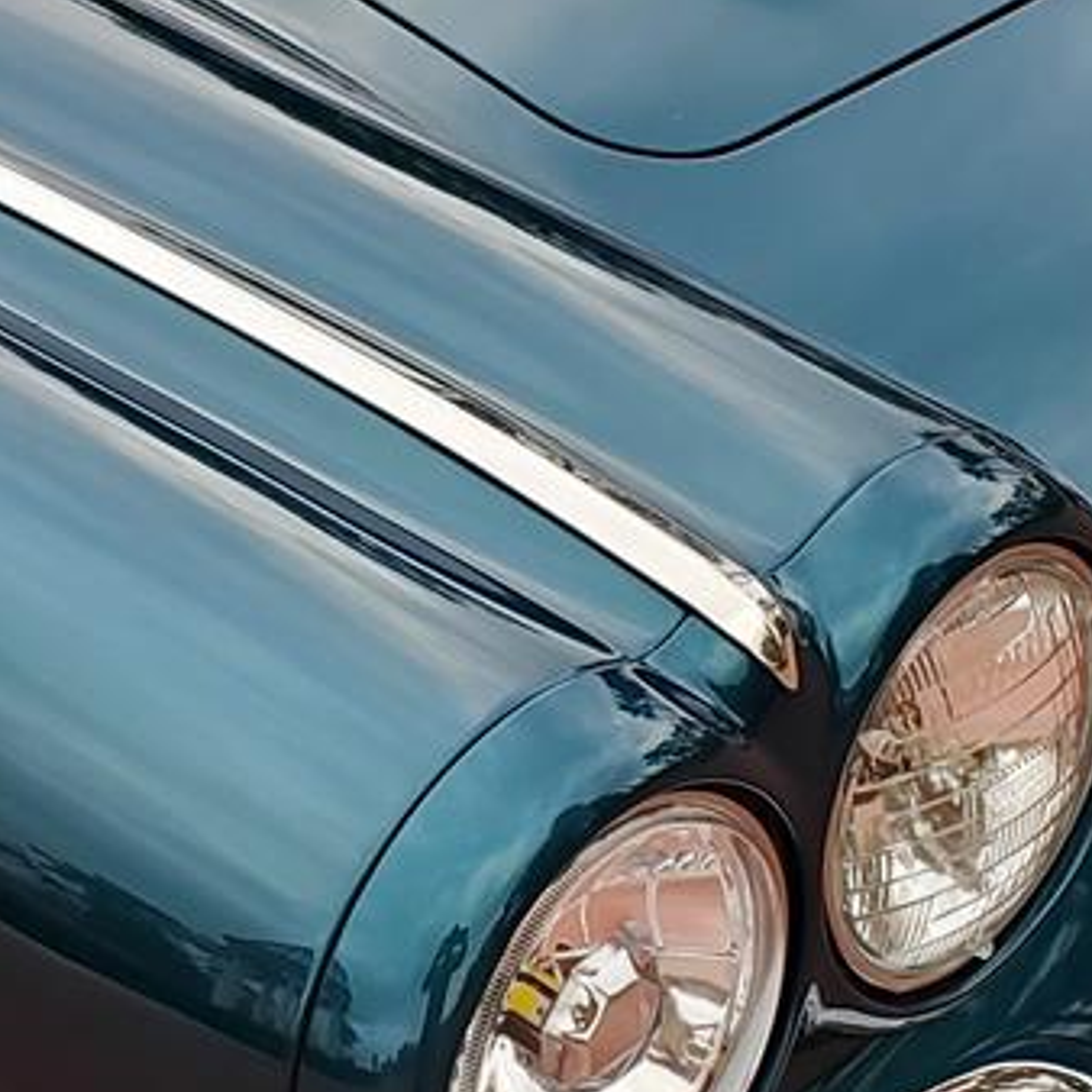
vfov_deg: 17.7
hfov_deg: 17.7
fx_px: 3498
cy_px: 546
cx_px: 559
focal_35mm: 98
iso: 64
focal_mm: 4.3
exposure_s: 1/120
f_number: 2.4
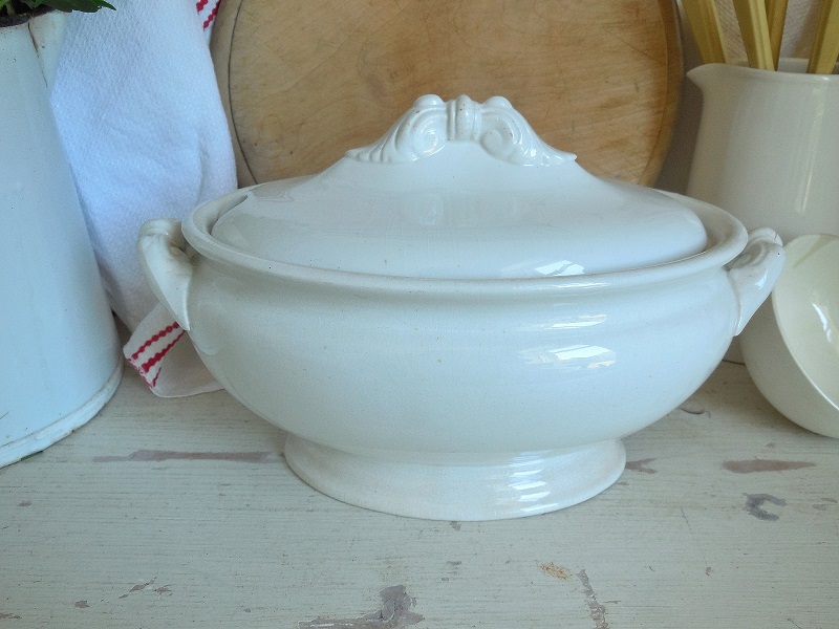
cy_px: 314
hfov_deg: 54.0
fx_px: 824
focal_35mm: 34
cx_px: 420
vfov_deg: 41.8
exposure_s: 1/100
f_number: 3.4
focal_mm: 6.1
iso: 125
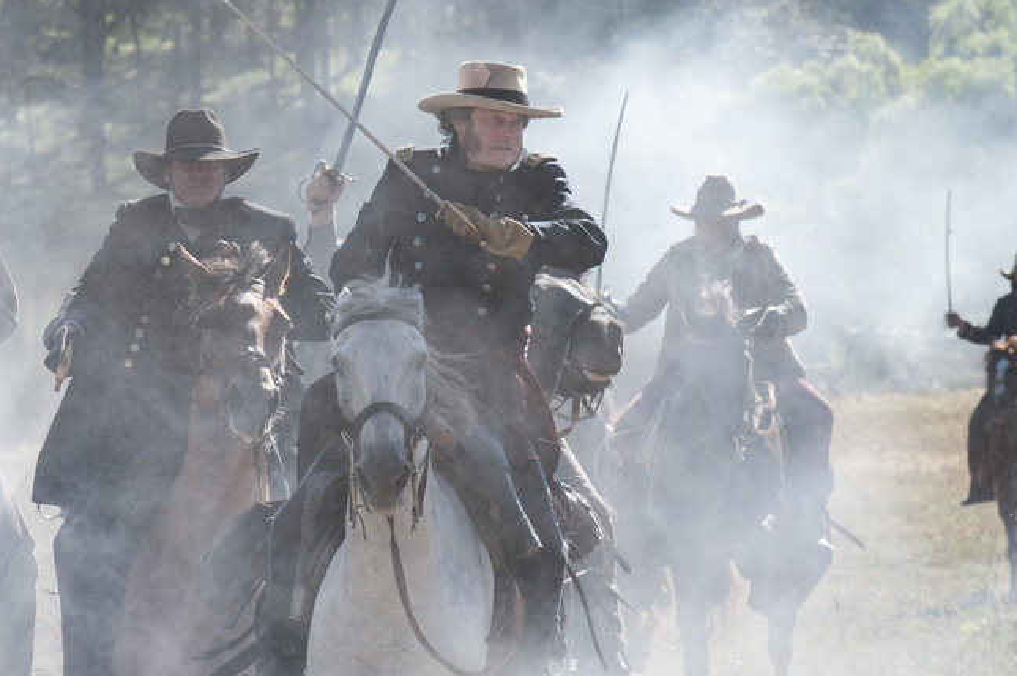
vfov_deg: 5.0
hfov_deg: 7.6
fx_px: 7706
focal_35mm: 273
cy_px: 303
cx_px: 490
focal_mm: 220
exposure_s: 1/320
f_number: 8
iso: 400
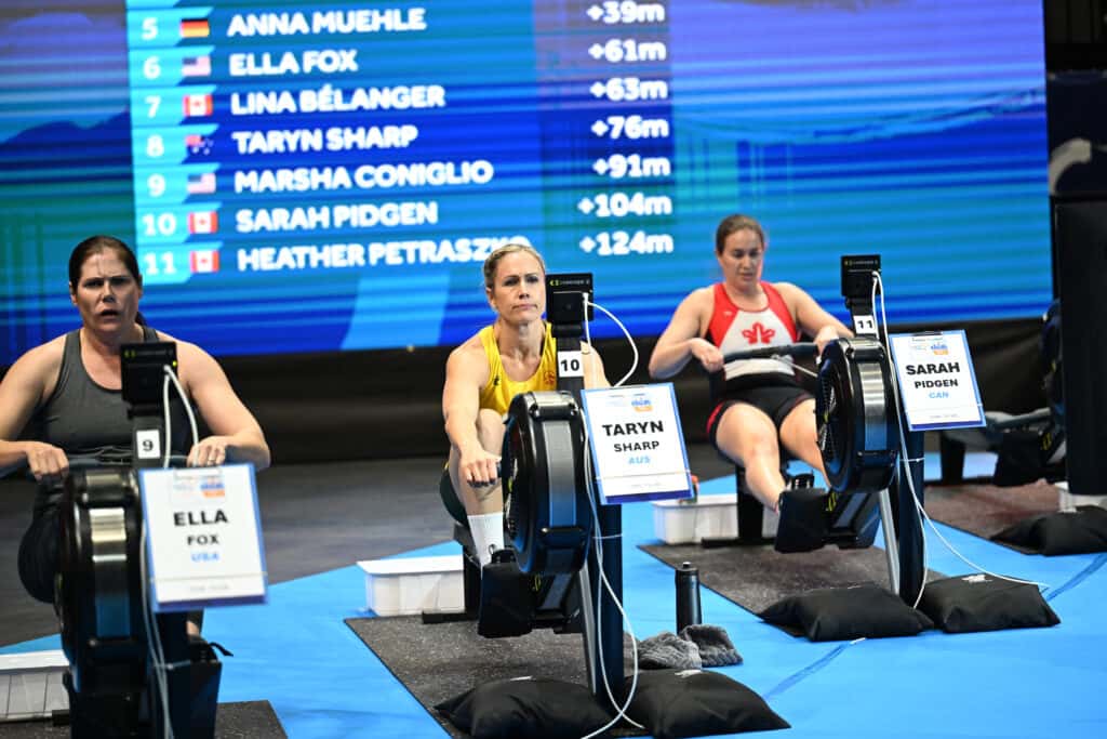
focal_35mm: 125
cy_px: 370
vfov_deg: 11.0
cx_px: 554
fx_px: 3844
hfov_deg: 16.4
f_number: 2.8
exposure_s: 1/1600
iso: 4000
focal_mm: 125
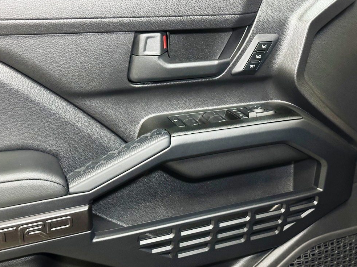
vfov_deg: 29.1
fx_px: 516
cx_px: 181
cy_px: 135
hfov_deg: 38.2
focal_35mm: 50
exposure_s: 1/30
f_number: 1.78
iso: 640
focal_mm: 6.86
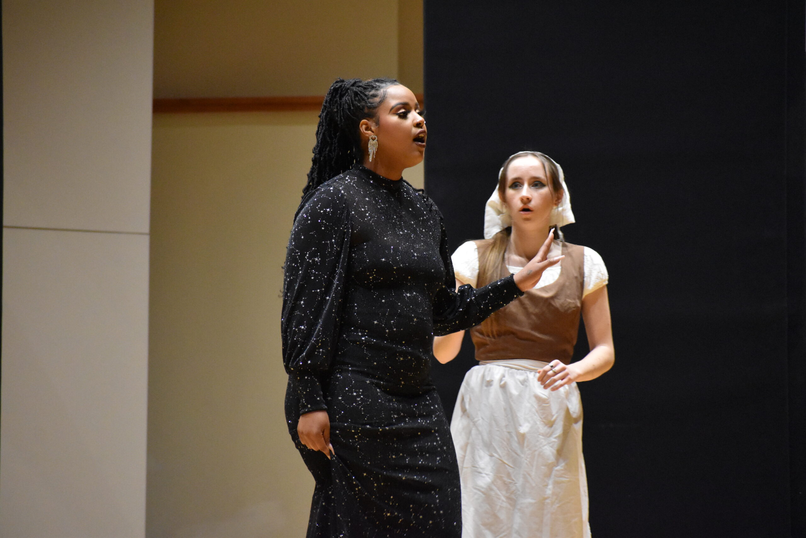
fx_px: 5877
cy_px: 269
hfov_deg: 7.8
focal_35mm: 262
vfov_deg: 5.2
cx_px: 403
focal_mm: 175
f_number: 5
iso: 5000
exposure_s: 1/160
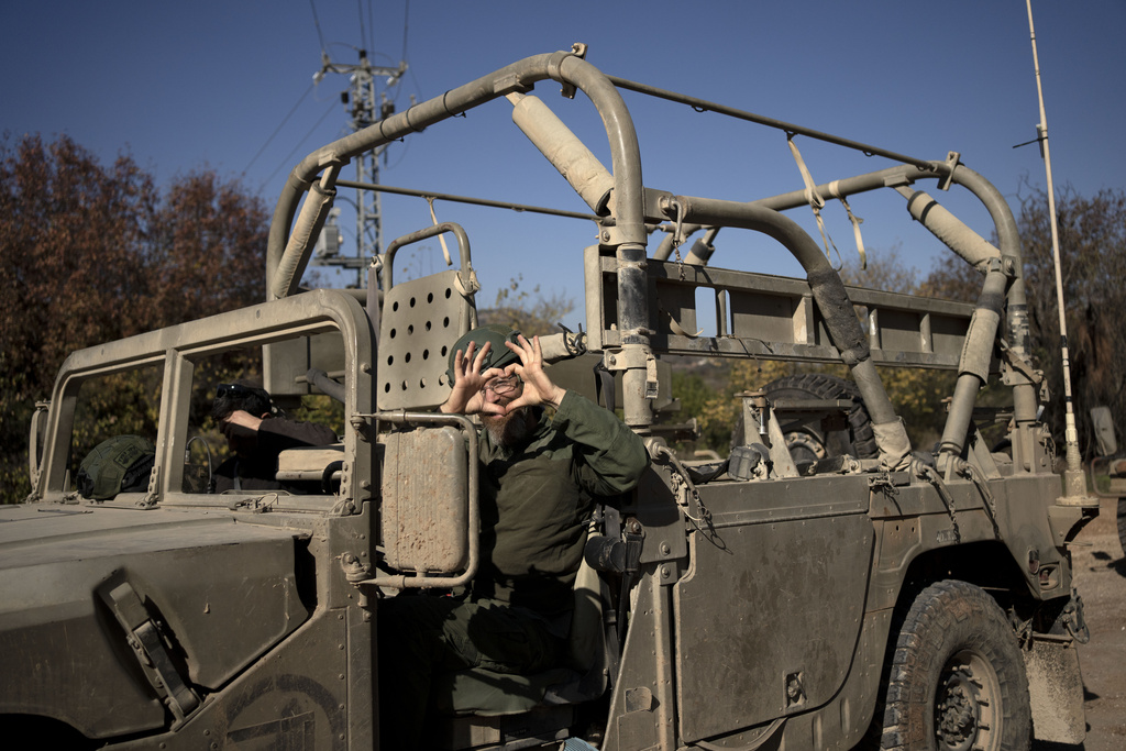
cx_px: 563
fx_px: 1095
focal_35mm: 35
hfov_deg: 54.4
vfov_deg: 37.9
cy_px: 376
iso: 400
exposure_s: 1/16000
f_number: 3.2
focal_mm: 35
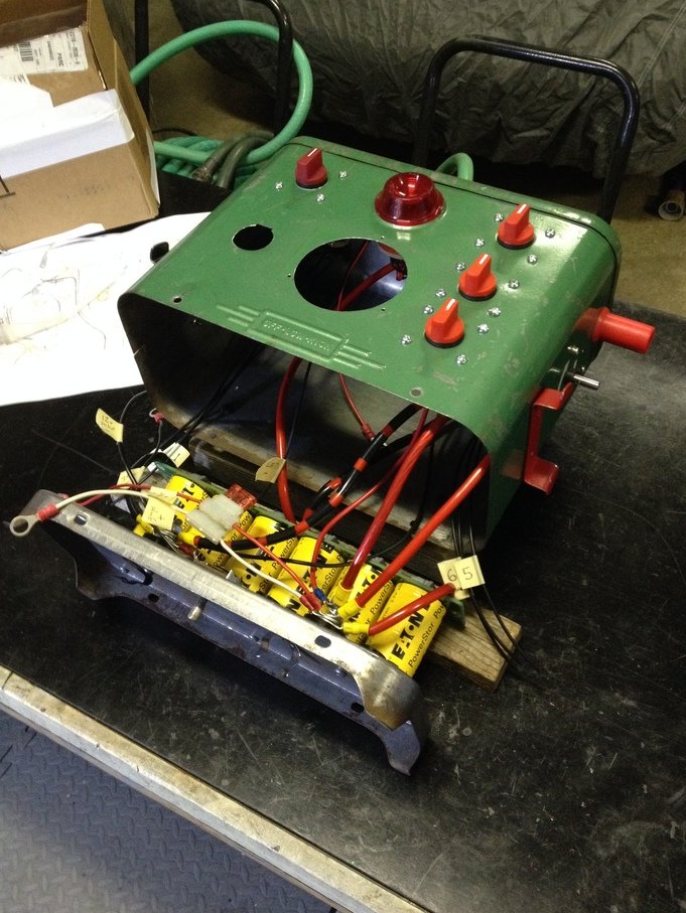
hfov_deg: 39.7
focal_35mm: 36
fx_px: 951
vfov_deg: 51.3
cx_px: 345
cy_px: 448
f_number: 2.4
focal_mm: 4.28
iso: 400
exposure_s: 1/17
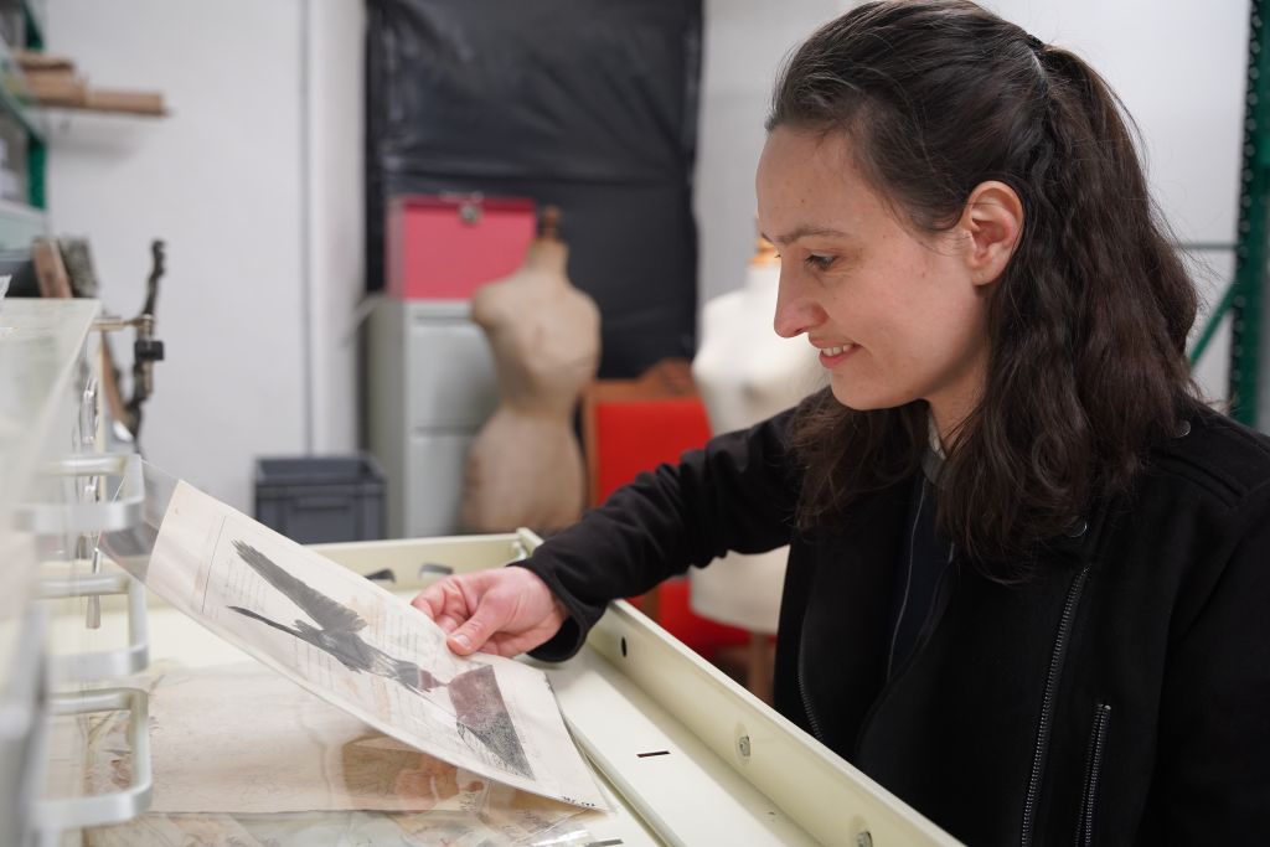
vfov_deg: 32.9
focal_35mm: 41
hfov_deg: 47.7
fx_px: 1436
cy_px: 424
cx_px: 635
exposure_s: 1/160
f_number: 4
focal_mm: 40.7
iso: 2000
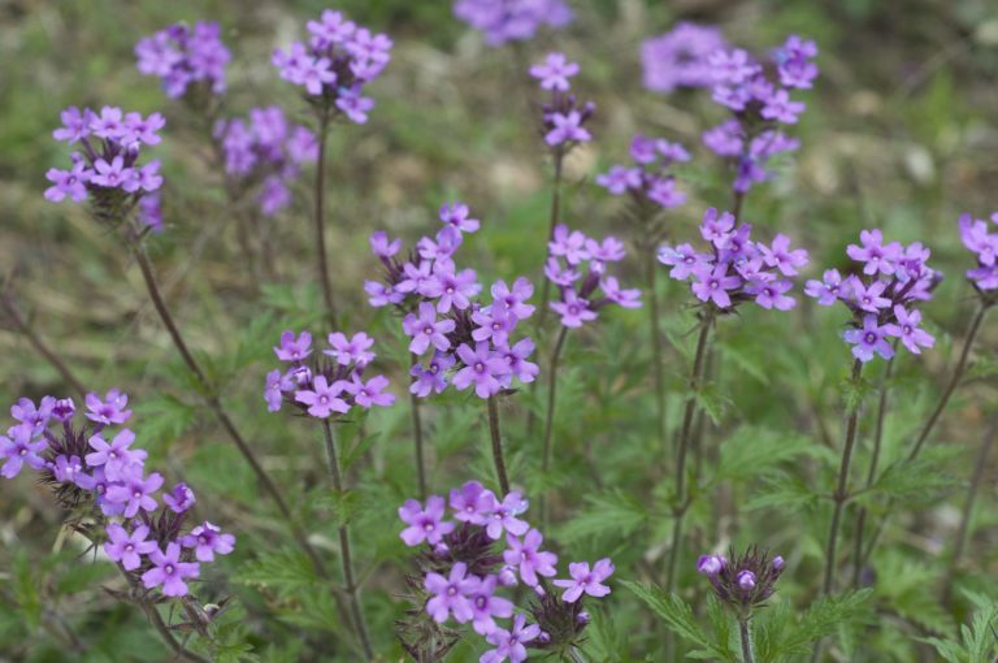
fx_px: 2492
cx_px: 499
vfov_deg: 15.1
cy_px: 332
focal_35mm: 90
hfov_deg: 22.6
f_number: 7.1
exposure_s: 1/250
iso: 400
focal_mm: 60
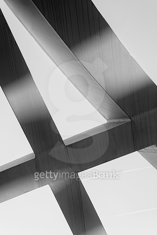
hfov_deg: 27.0
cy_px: 118
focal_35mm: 50
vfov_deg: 39.6
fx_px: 327
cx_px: 78
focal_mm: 50
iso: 250
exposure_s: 1/160
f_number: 6.3
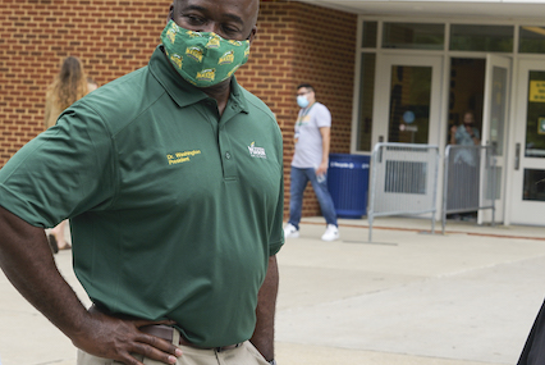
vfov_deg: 11.5
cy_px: 160
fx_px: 1803
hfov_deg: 17.2
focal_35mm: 119
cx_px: 240
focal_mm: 70
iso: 250
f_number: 8
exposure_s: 1/250
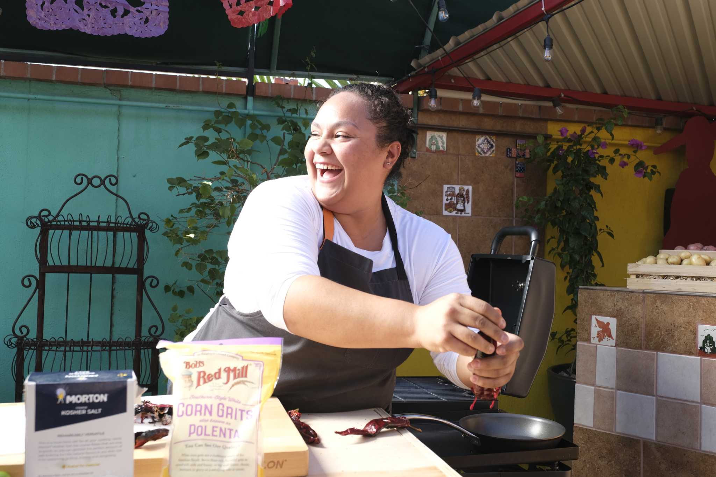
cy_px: 238
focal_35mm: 37
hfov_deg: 51.9
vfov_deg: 35.9
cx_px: 358
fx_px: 736
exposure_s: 1/320
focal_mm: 24.9
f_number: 5
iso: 500
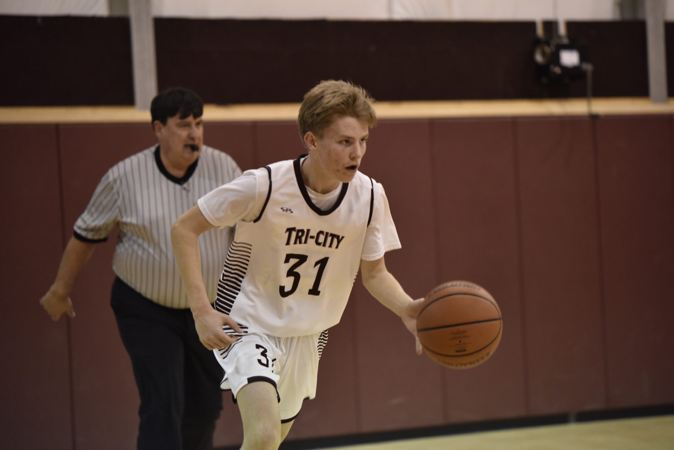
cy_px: 225
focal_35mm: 145
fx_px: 2716
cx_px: 337
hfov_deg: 14.1
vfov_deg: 9.5
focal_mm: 145
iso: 2800
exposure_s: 1/320
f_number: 2.8
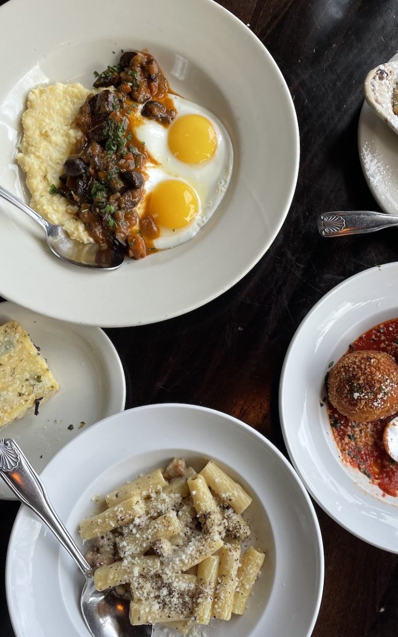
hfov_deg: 34.3
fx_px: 642
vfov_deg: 52.7
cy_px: 318
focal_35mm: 37
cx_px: 243
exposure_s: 1/120
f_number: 1.6
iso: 50
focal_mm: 4.2
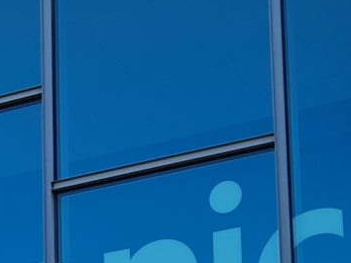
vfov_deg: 7.7
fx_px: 1908
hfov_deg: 10.1
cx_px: -218
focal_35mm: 188
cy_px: 438
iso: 50
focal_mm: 5.4
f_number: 1.8
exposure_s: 1/861
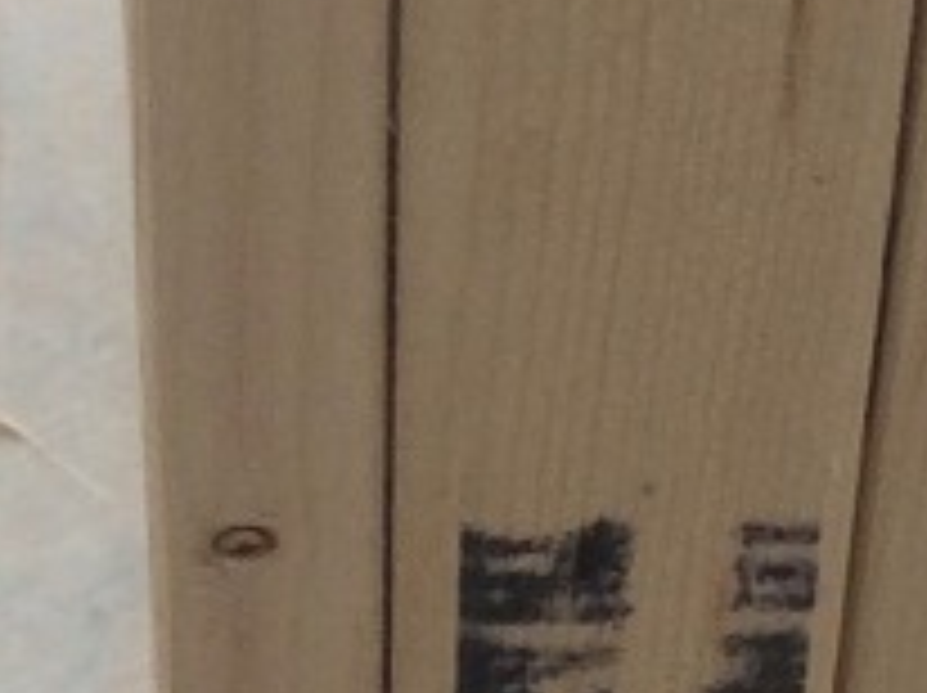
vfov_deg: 7.3
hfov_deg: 9.8
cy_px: 558
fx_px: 5430
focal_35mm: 203
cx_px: 351
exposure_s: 1/120
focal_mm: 4.15
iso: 64
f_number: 2.2
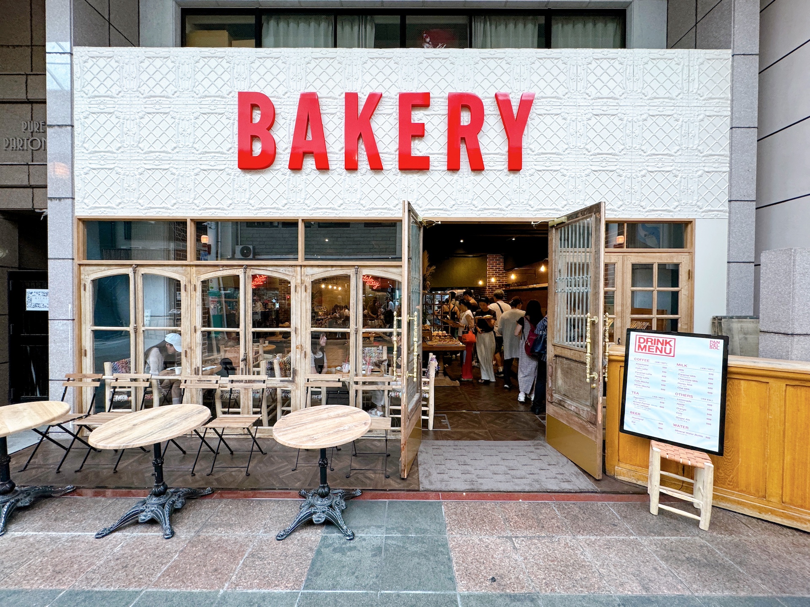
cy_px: 304
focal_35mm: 14
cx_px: 405
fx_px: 328
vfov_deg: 85.7
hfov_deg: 102.1
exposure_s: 1/120
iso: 200
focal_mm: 2.22
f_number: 2.2
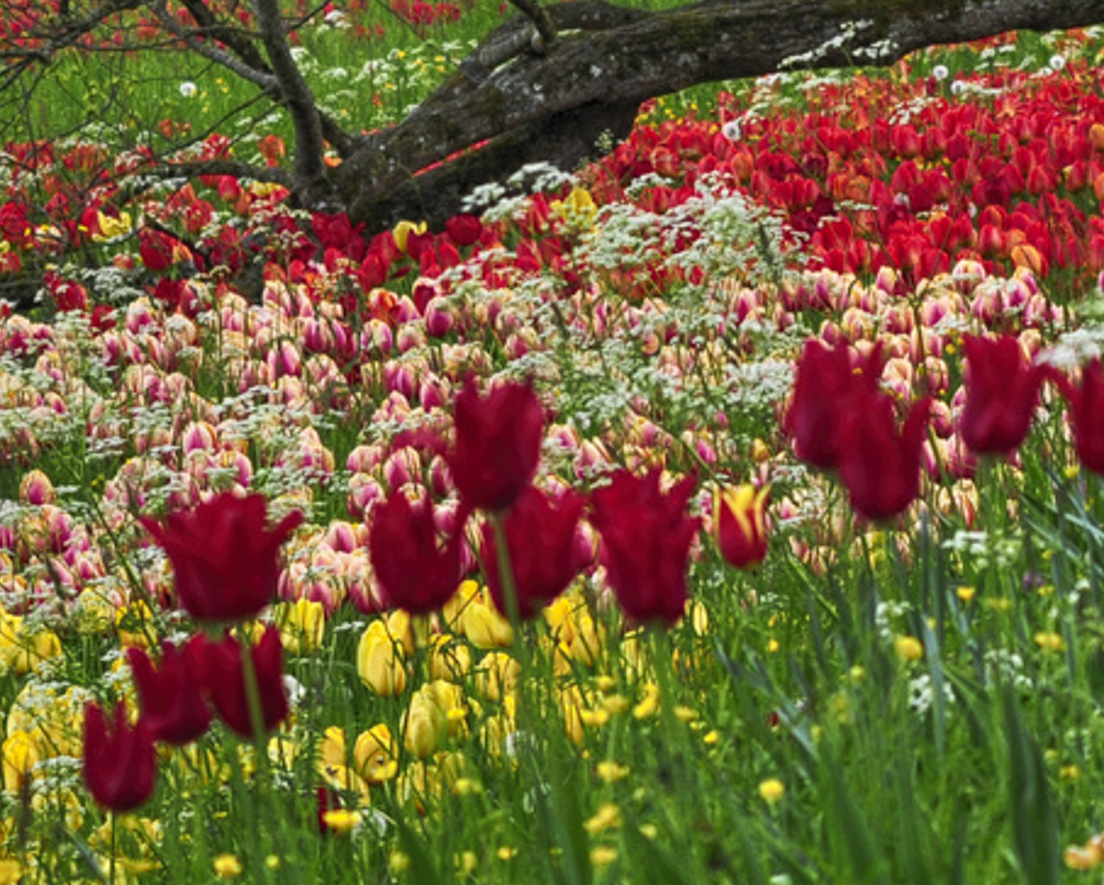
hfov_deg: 5.5
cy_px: 44
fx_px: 11541
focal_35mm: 353
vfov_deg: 4.4
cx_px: 1343
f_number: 5.6
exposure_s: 1/200
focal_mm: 70
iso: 200
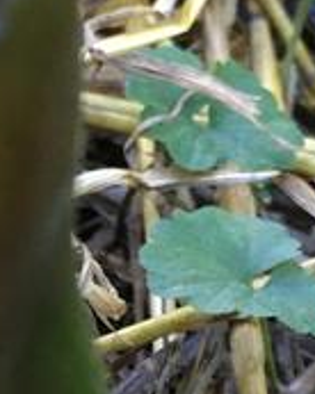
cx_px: -5
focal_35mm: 164
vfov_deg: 11.6
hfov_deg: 9.3
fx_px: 1915
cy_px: 424
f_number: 2.2
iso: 64
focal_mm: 4.15
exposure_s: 1/15
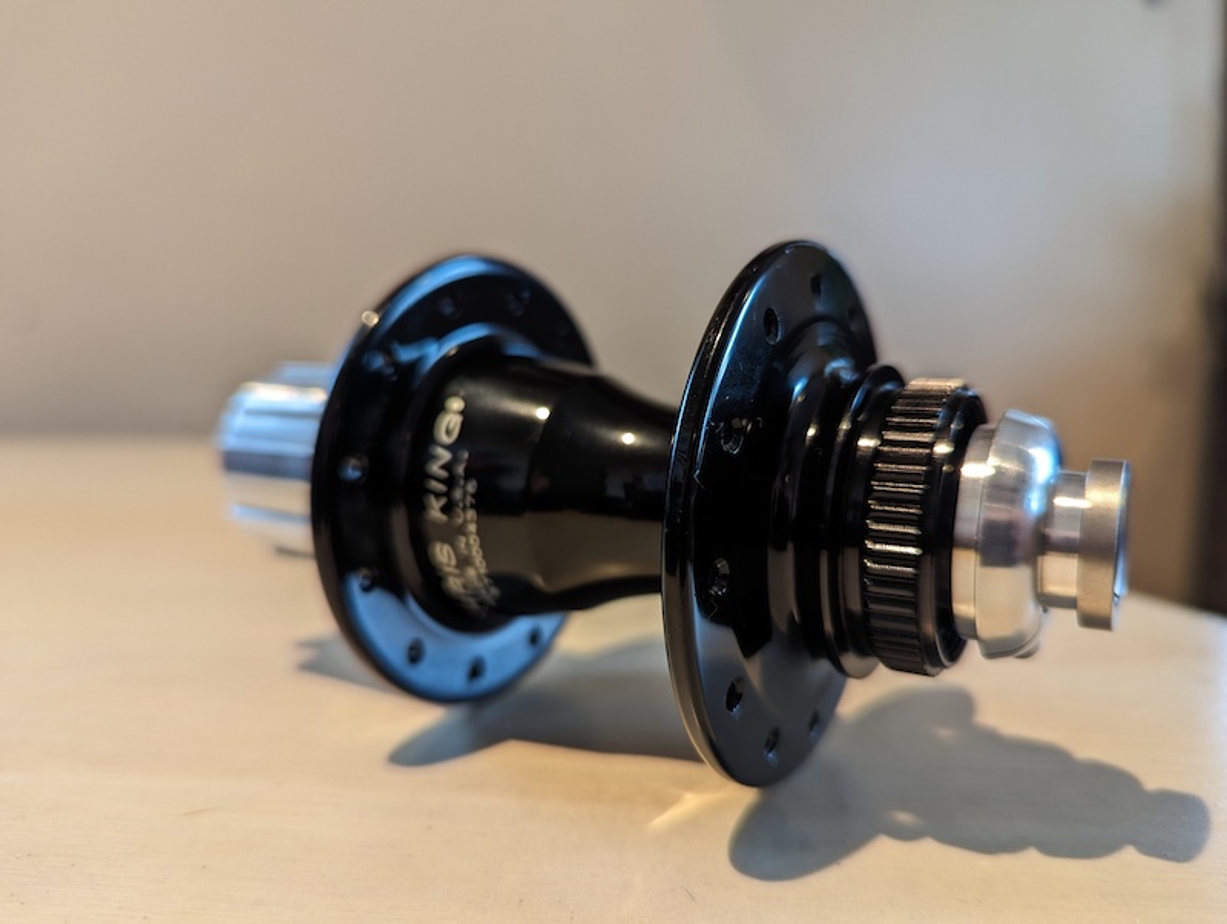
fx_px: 852
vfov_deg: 56.9
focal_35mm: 24
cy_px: 462
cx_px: 614
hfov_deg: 71.5
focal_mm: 6.81
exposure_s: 1/24
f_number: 1.85
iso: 69
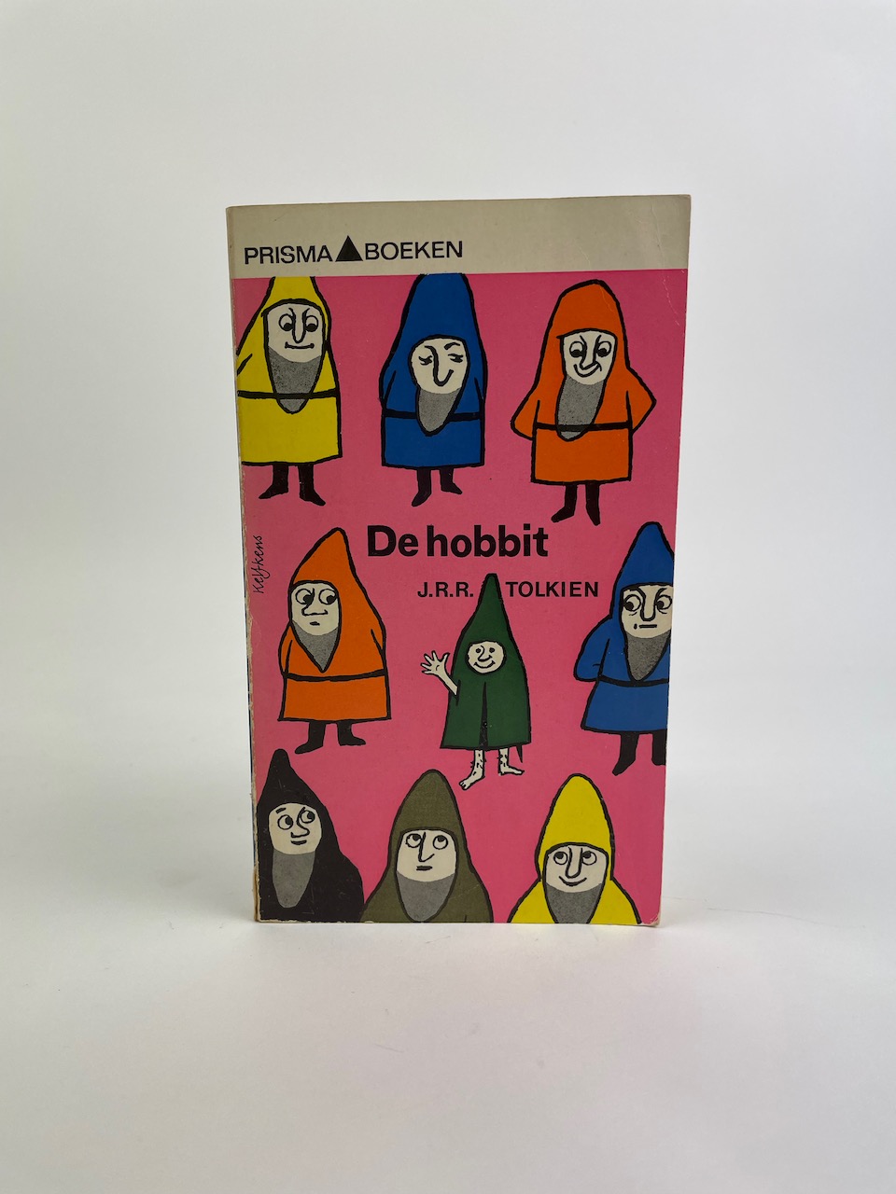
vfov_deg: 67.3
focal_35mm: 26
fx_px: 897
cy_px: 597
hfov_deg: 53.1
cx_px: 448
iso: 32
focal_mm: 4.2
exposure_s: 1/972
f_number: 1.6
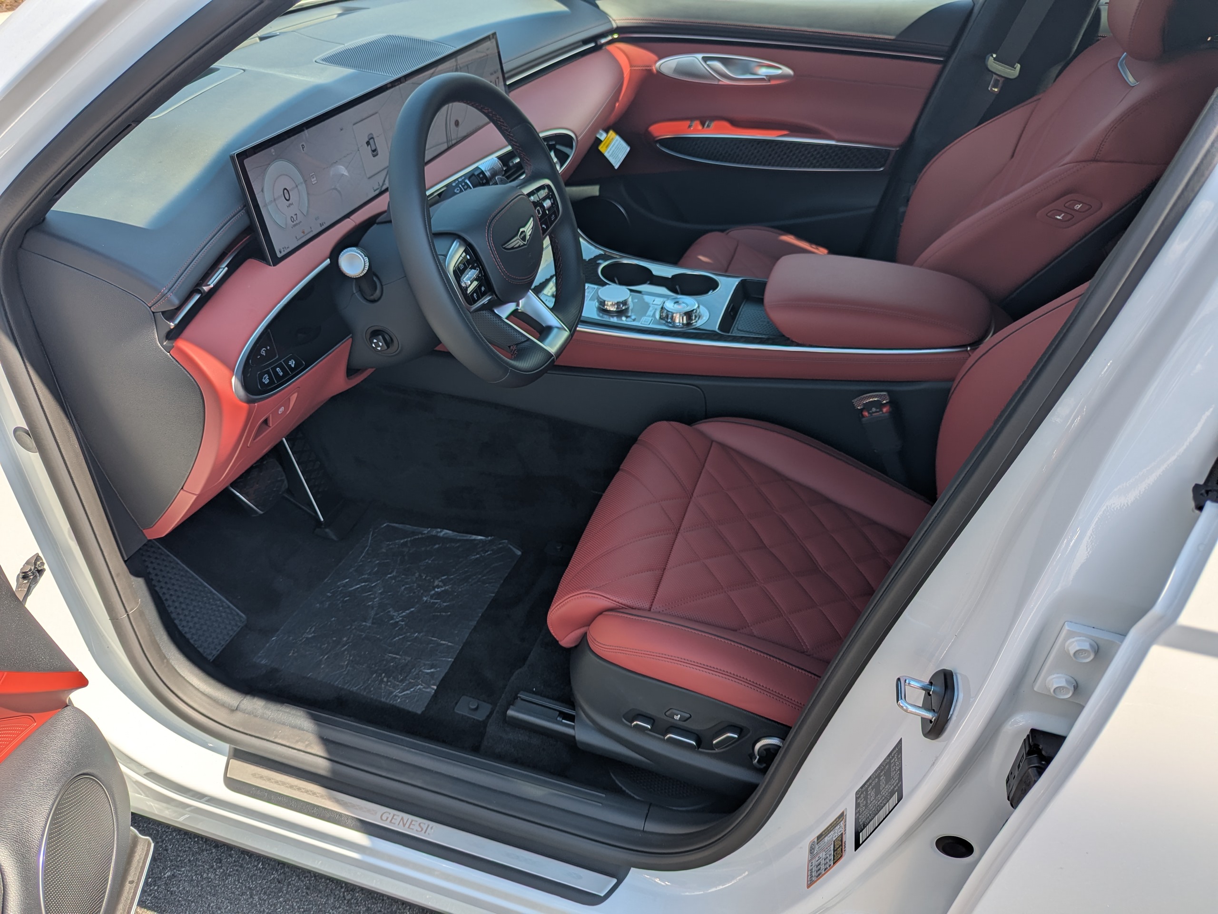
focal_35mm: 24
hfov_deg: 71.6
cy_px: 457
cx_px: 609
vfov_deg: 56.8
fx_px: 844
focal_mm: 6.81
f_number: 1.85
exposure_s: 1/1664
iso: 45
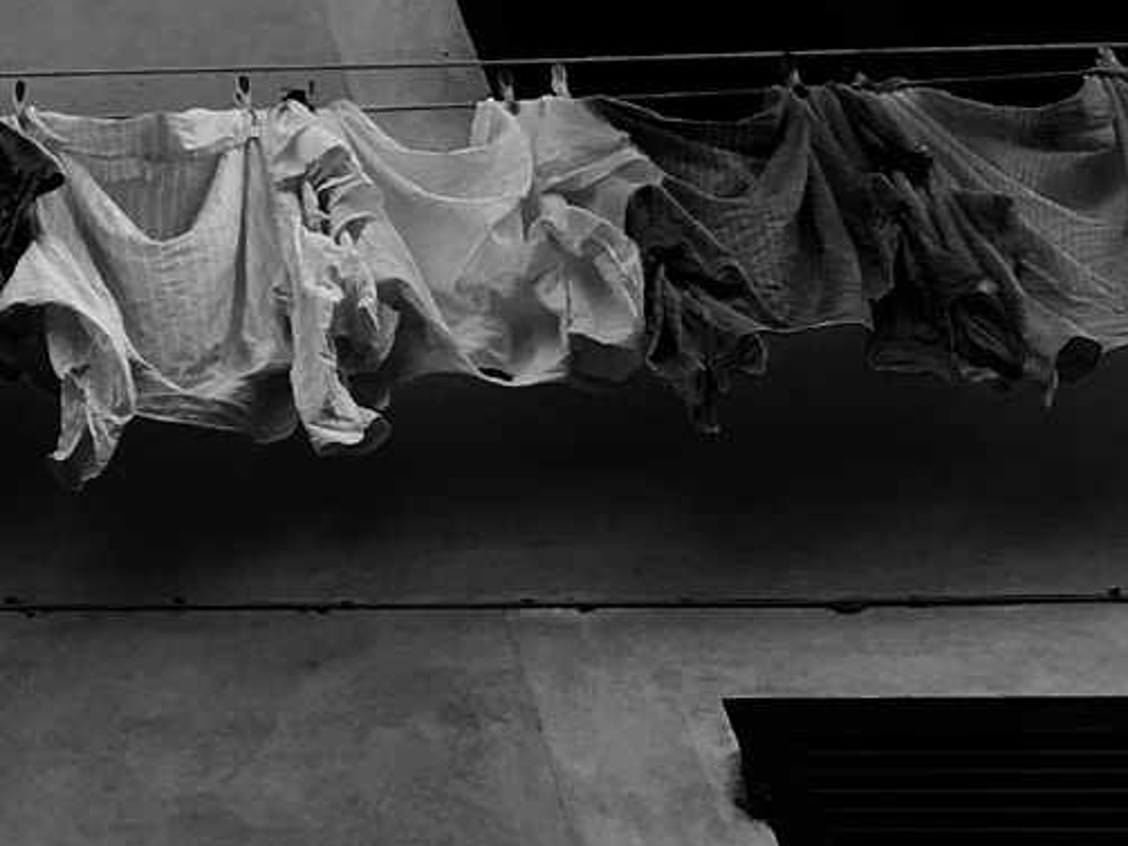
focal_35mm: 118
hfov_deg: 15.8
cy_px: 658
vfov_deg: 12.5
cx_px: -341
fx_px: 3844
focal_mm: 4.15
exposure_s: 1/275
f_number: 2.2
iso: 25
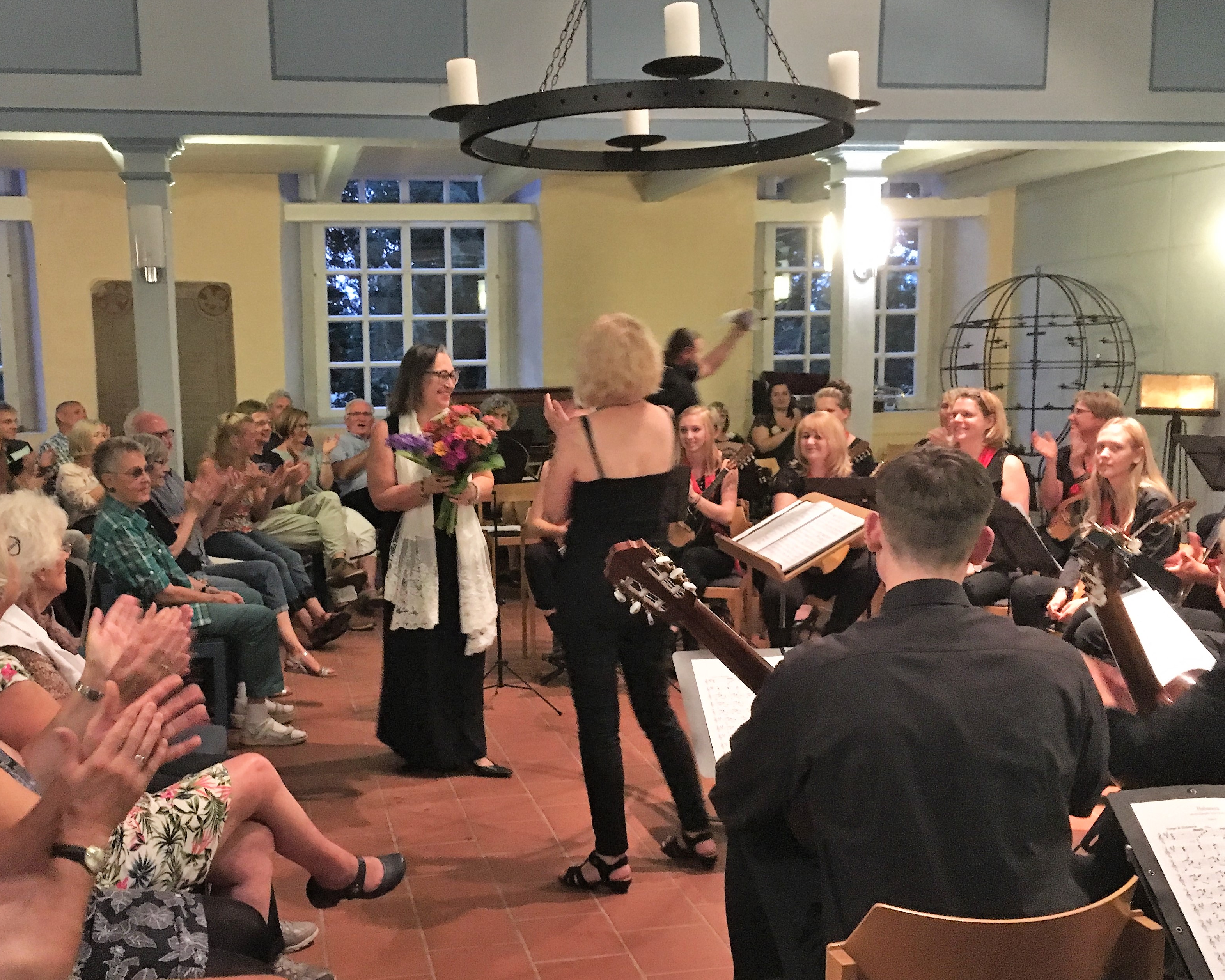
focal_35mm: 31
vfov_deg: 47.1
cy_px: 486
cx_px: 573
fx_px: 1124
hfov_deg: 57.1
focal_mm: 4.15
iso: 500
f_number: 2.2
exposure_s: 1/17
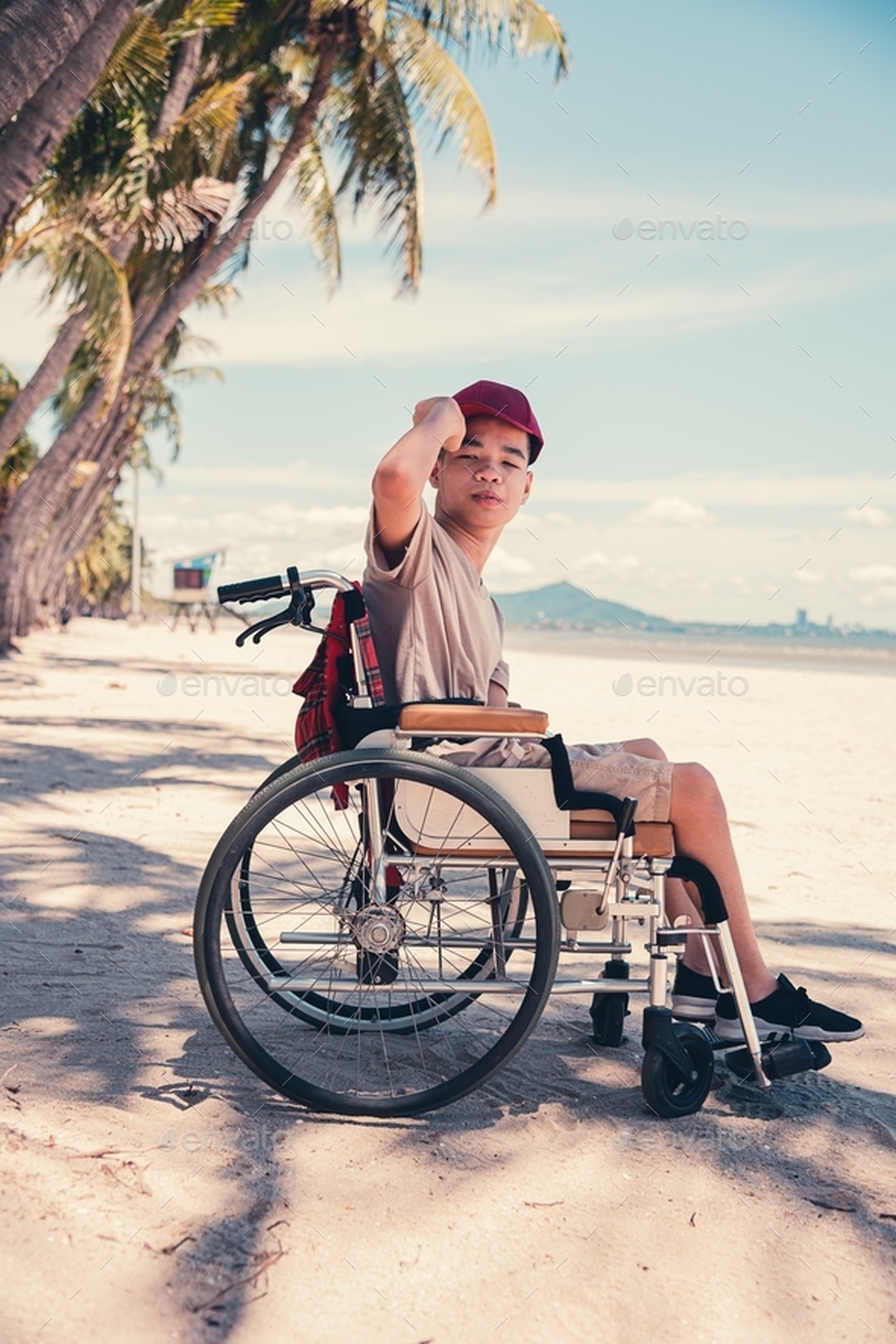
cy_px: 672
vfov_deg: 42.7
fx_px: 1716
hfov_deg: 29.3
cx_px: 448
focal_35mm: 46
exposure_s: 1/400
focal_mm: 46
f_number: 4
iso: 100
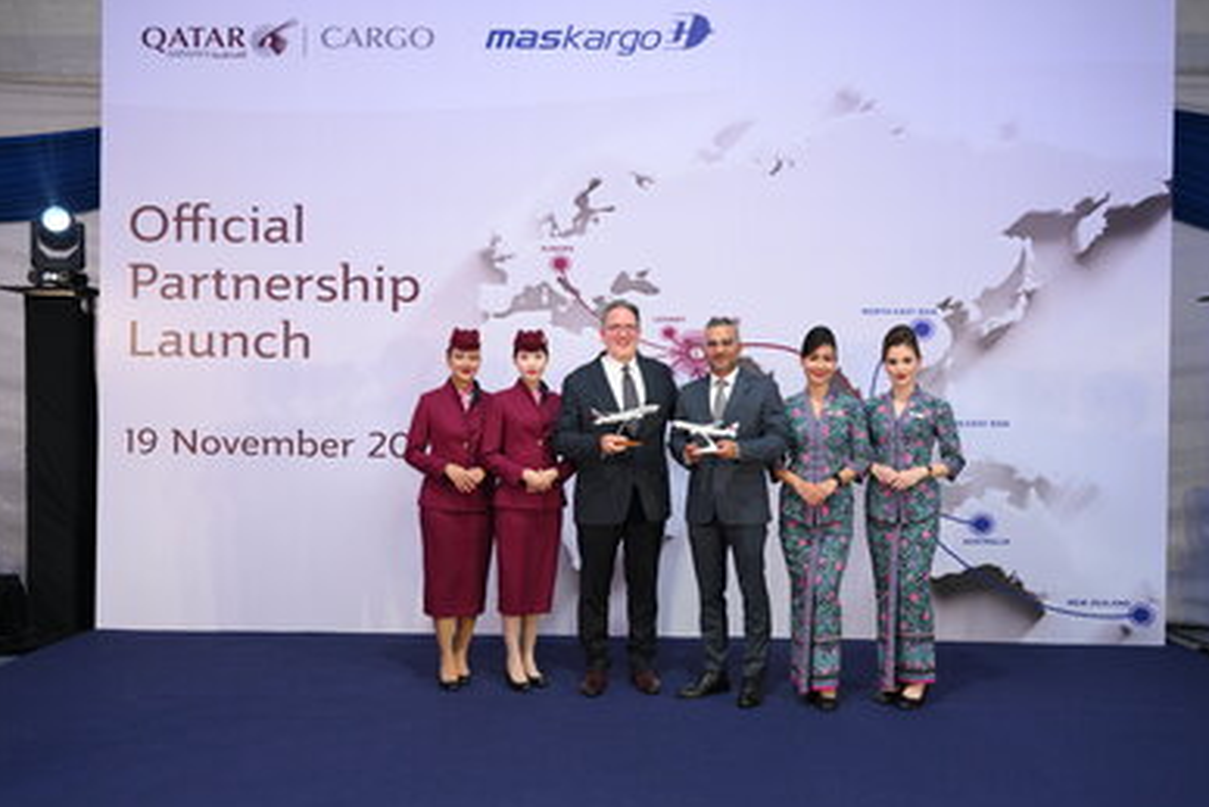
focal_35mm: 34
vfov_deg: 38.9
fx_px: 1142
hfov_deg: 55.8
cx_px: 611
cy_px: 413
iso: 1250
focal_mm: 33
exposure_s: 1/250
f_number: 4
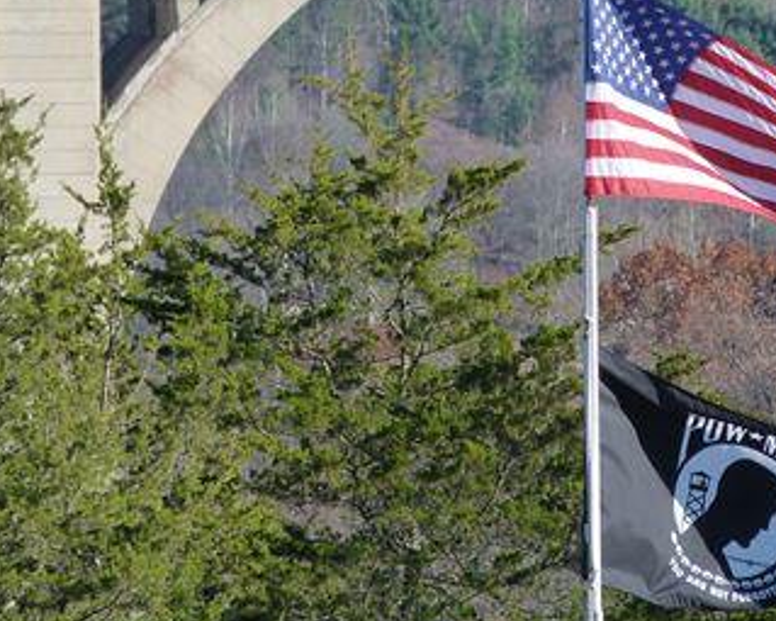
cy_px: 61
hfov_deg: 2.7
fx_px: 16600
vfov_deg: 2.1
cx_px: 611
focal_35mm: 723
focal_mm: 66.3
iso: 125
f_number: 5
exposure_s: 1/250
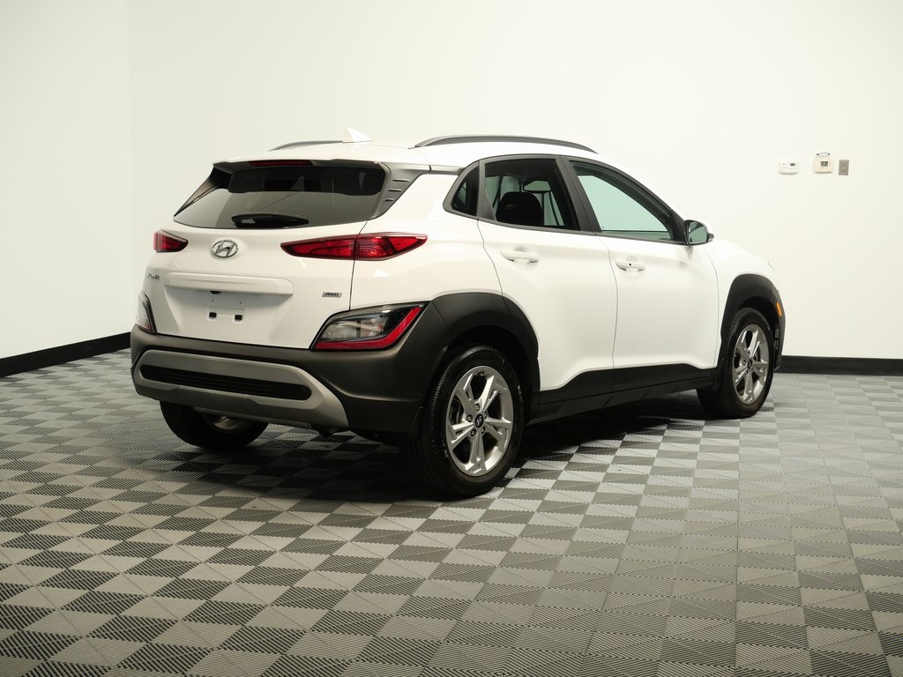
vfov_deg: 31.5
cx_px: 452
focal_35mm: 46
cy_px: 338
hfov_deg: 41.2
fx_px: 1200
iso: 250
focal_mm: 23
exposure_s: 1/200
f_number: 6.3
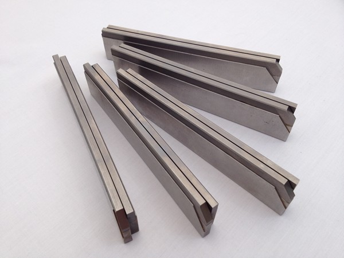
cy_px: 129
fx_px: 348
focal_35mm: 35
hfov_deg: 52.6
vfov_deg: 40.7
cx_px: 172
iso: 64
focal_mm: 4.28
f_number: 2.4
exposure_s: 1/1151
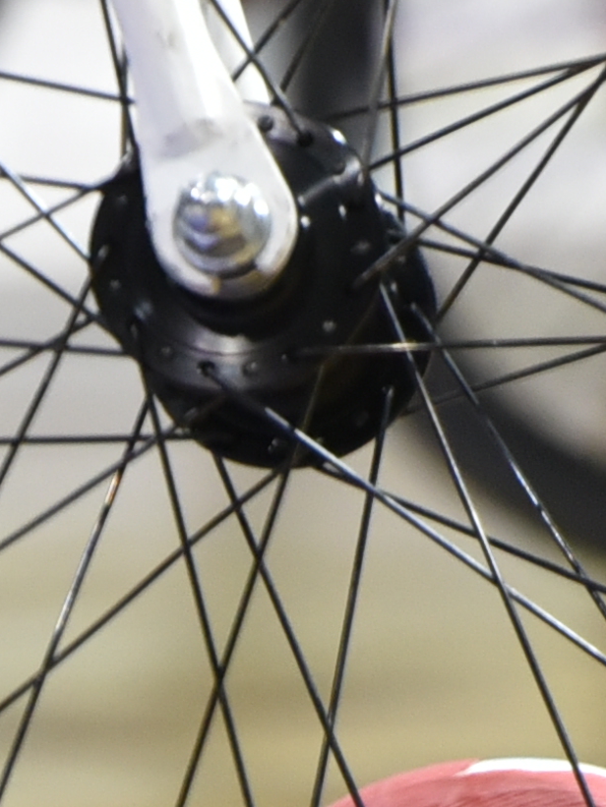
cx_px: 73
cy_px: 1003
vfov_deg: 1.4
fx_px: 32903
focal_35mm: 1410
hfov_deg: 1.1
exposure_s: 1/1000
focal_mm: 200
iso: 1800
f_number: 2.8
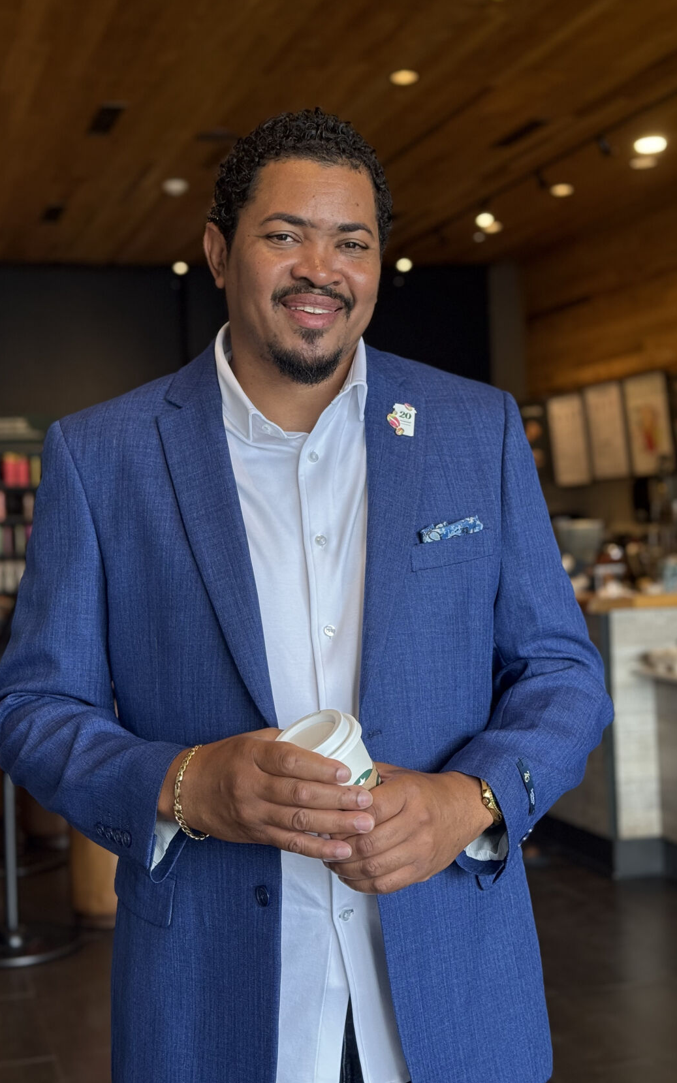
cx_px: 295
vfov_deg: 39.6
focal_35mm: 51
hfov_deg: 25.3
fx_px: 1505
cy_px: 541
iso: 250
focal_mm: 6.76
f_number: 1.78
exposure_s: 1/120
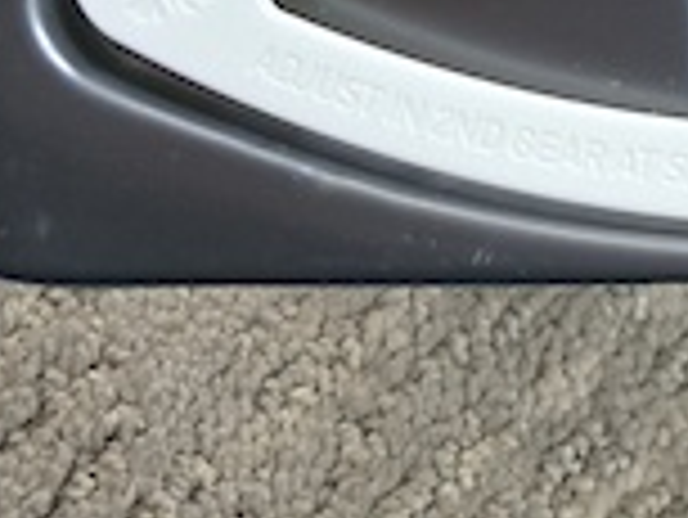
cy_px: -793
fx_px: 2387
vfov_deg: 10.4
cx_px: 1515
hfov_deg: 13.3
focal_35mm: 120
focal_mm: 6.3
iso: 800
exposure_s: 1/60
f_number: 1.7
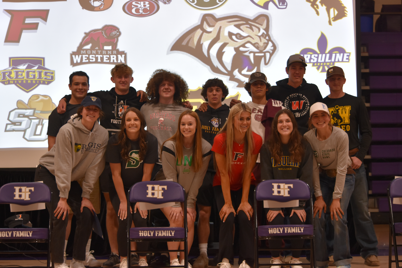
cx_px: 201
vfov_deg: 15.7
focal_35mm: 87
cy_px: 134
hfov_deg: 23.4
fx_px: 972
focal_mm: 58
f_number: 4.5
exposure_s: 1/60
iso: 720
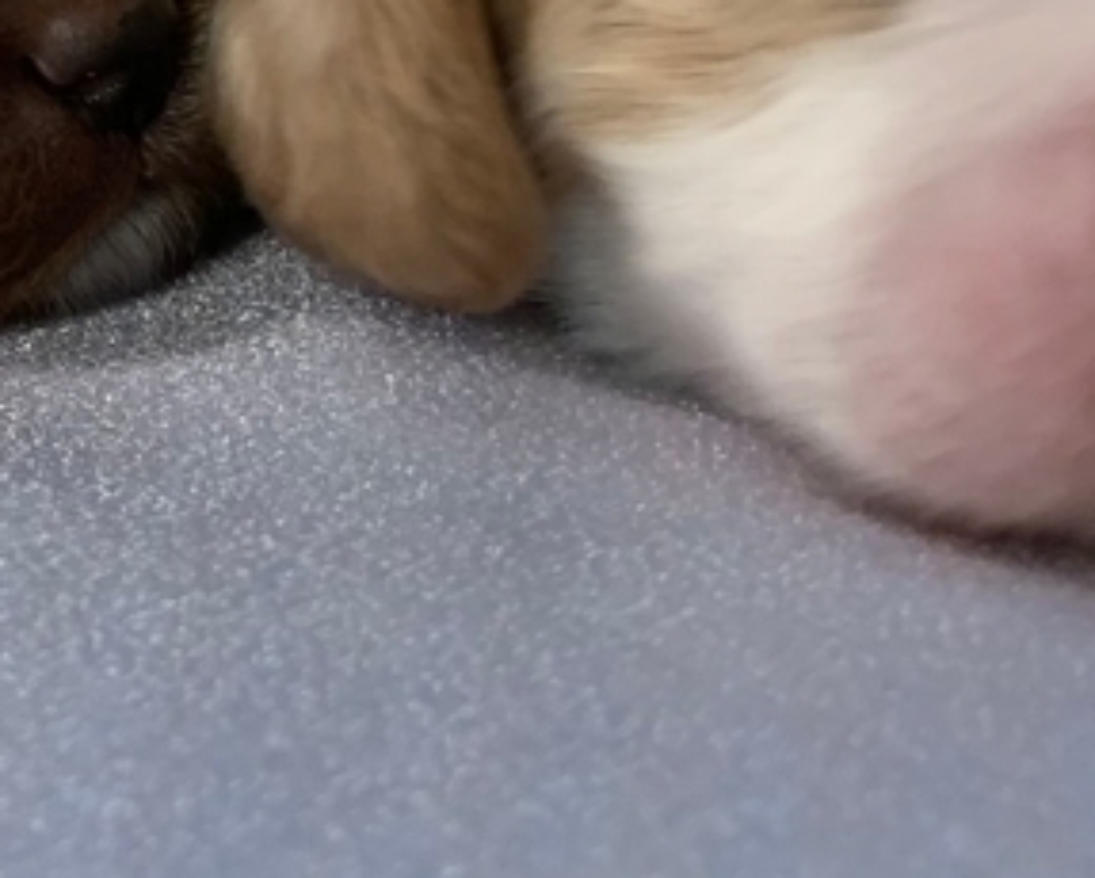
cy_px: -397
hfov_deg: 16.5
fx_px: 3438
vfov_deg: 13.8
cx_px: -527
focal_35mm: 106
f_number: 1.8
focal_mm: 4.25
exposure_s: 1/120
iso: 80
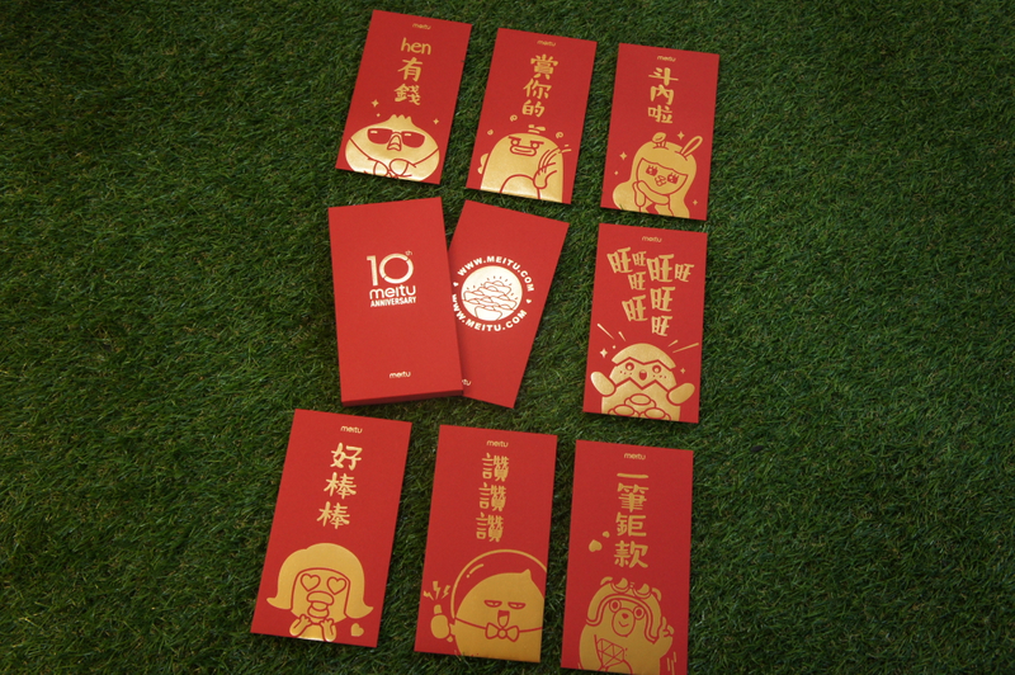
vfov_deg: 33.0
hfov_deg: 48.0
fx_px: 1141
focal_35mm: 40
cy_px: 338
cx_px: 508
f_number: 4
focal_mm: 27
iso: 800
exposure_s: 1/50
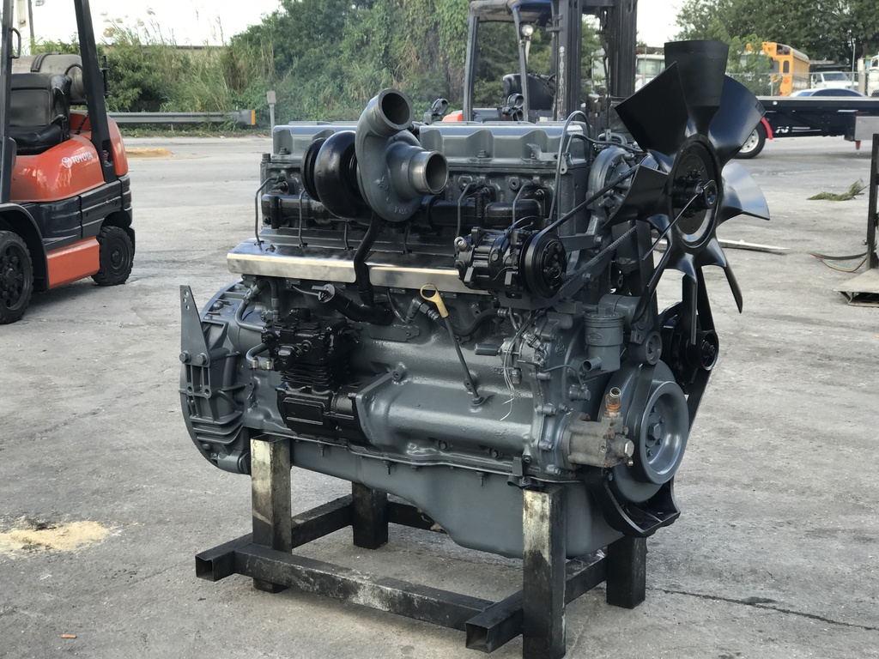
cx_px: 440
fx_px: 1447
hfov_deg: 33.8
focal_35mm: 57
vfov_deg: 25.7
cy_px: 330
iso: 20
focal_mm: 6.6
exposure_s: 1/141
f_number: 2.8
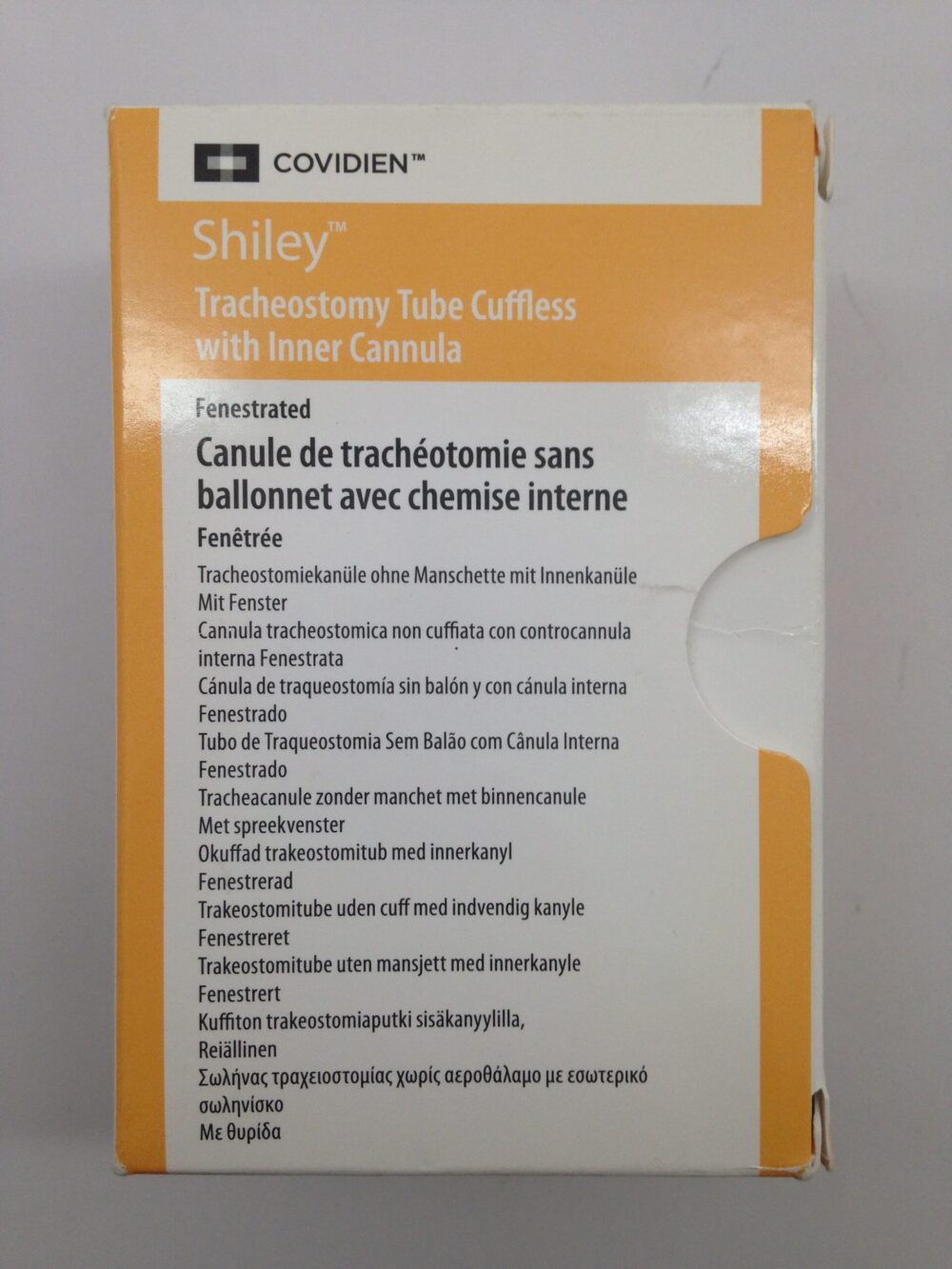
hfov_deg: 43.0
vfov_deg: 55.3
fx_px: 1210
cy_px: 634
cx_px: 476
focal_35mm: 33
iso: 64
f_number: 2.4
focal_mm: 4.12
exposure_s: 1/120
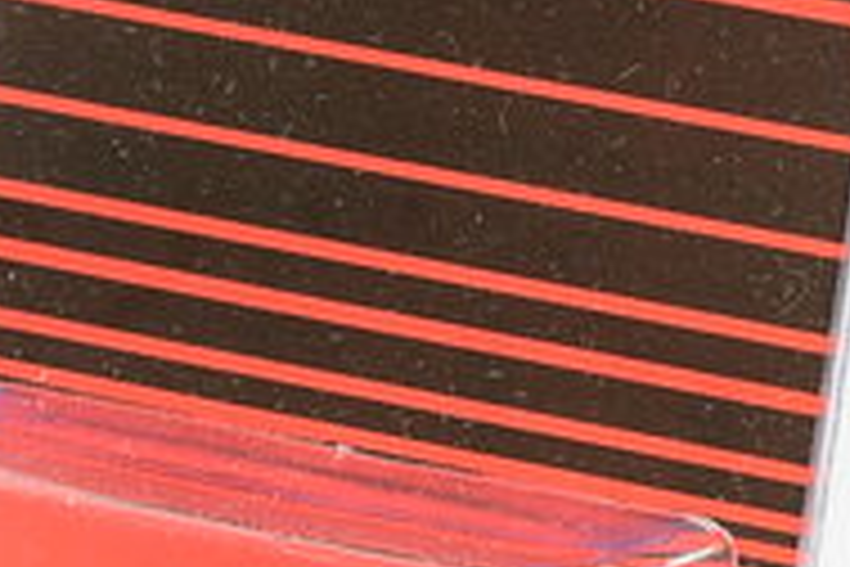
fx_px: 10553
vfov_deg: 3.1
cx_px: 454
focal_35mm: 447
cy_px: 400
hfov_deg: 4.6
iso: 200
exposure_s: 1/1.6
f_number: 8
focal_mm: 66
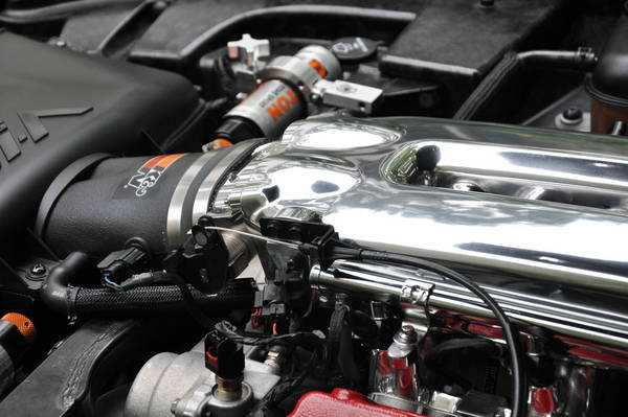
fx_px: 2092
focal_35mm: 120
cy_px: 208
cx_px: 314
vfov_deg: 11.4
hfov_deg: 17.1
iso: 800
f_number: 5.3
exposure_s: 1/125
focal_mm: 80
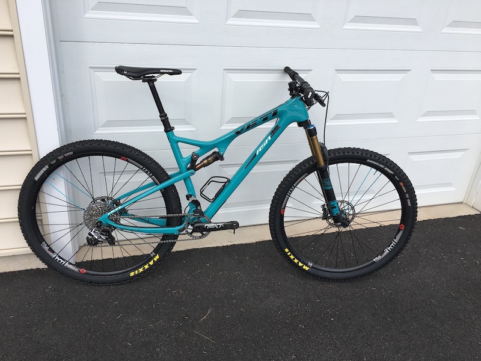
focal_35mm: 29
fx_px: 403
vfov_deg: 48.2
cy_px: 180
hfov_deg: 61.7
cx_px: 240
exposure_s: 1/754
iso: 25
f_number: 2.2
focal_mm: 4.15
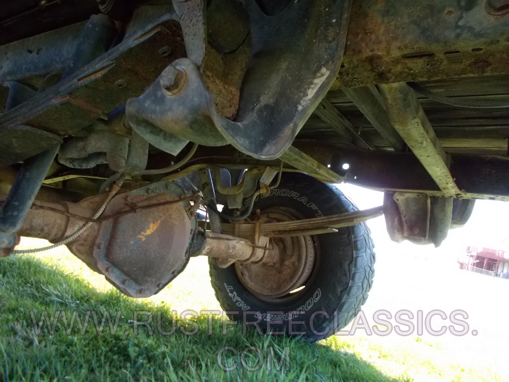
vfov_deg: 53.1
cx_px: 254
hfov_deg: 67.3
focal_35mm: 26
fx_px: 382
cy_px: 191
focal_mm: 4.6
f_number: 3.2
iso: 400
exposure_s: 1/200
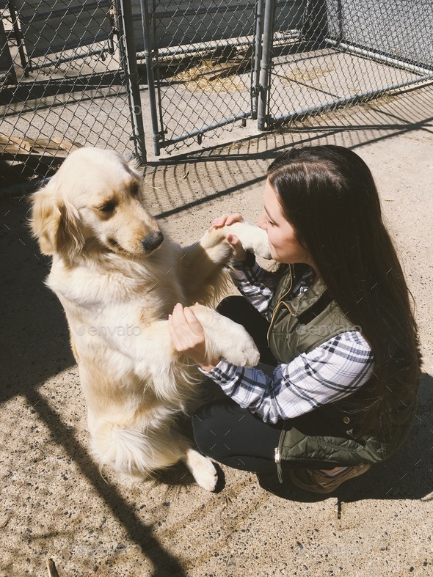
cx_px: 216
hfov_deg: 48.2
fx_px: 484
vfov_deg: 61.7
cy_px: 288
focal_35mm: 29
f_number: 2.2
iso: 25
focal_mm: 4.15
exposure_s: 1/2079
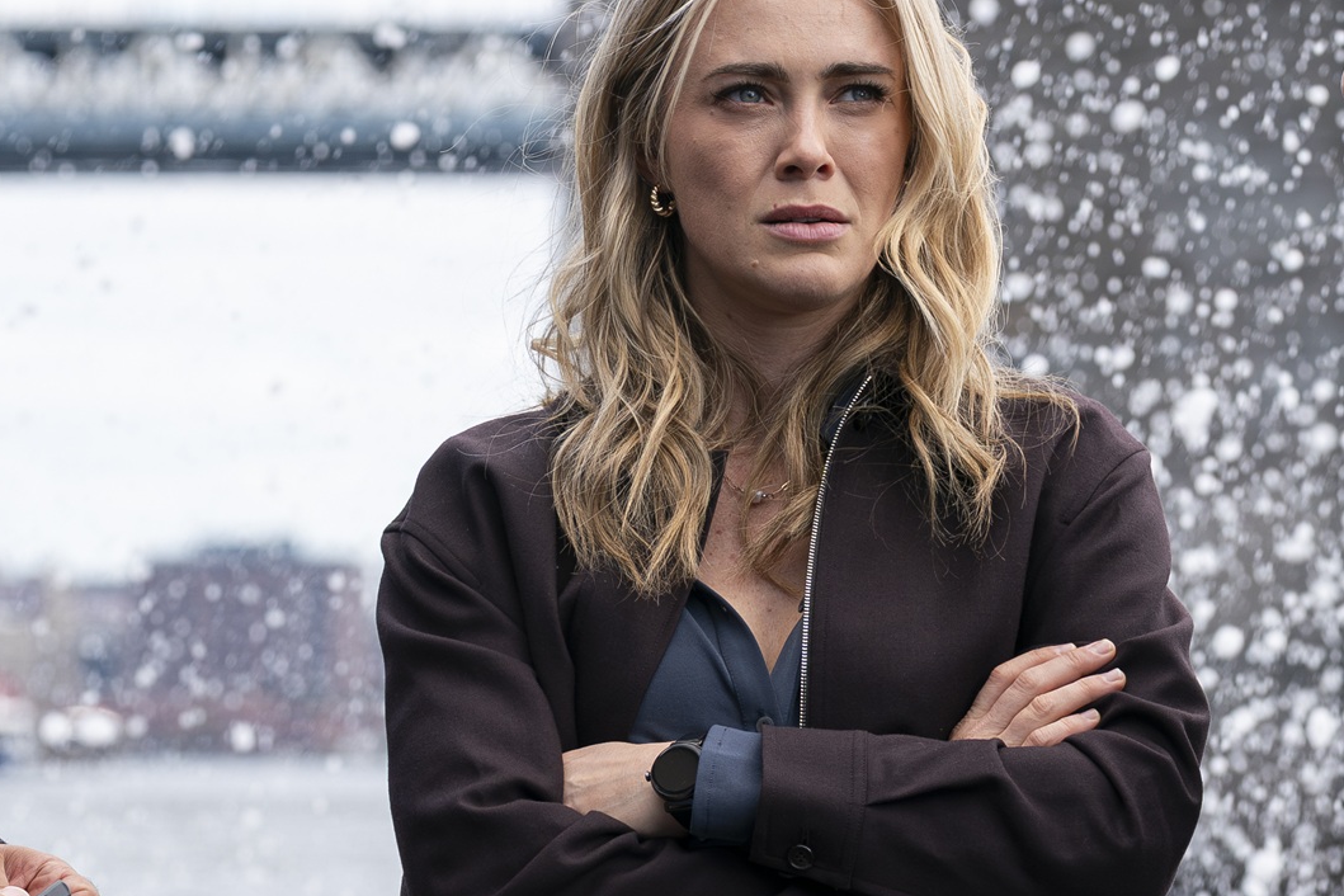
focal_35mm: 320
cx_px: 711
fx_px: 11946
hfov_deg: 6.4
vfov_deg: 4.3
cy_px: 835
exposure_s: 1/500
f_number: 5.6
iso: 320
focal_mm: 113
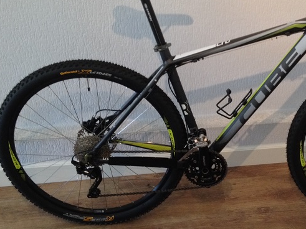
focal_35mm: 57
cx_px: 231
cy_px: 89
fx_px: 504
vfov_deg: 25.6
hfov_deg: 33.1
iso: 250
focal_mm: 4.28
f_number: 2.4
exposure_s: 1/20
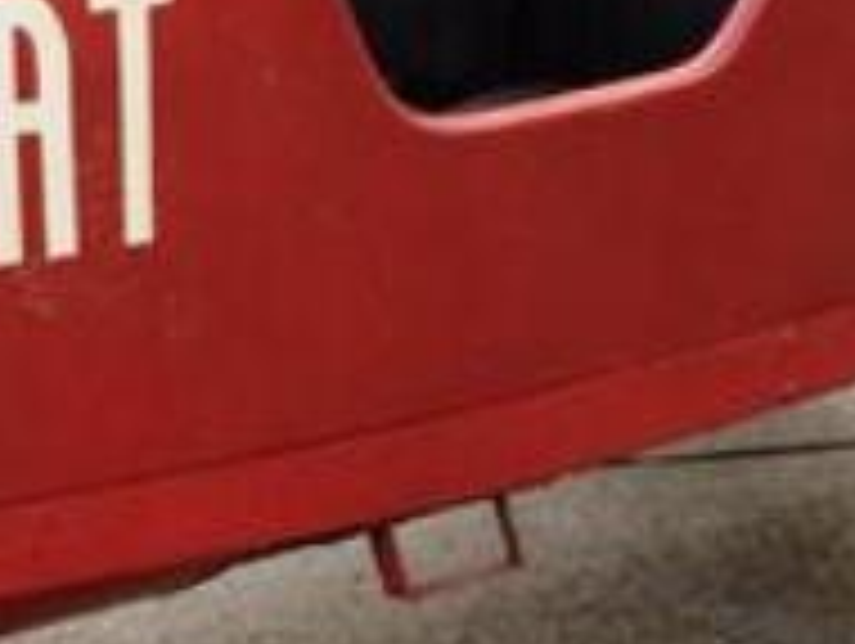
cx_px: -4
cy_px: 248
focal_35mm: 122
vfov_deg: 12.2
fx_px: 3017
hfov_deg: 15.8
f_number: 2.2
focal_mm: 4.15
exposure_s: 1/30
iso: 64
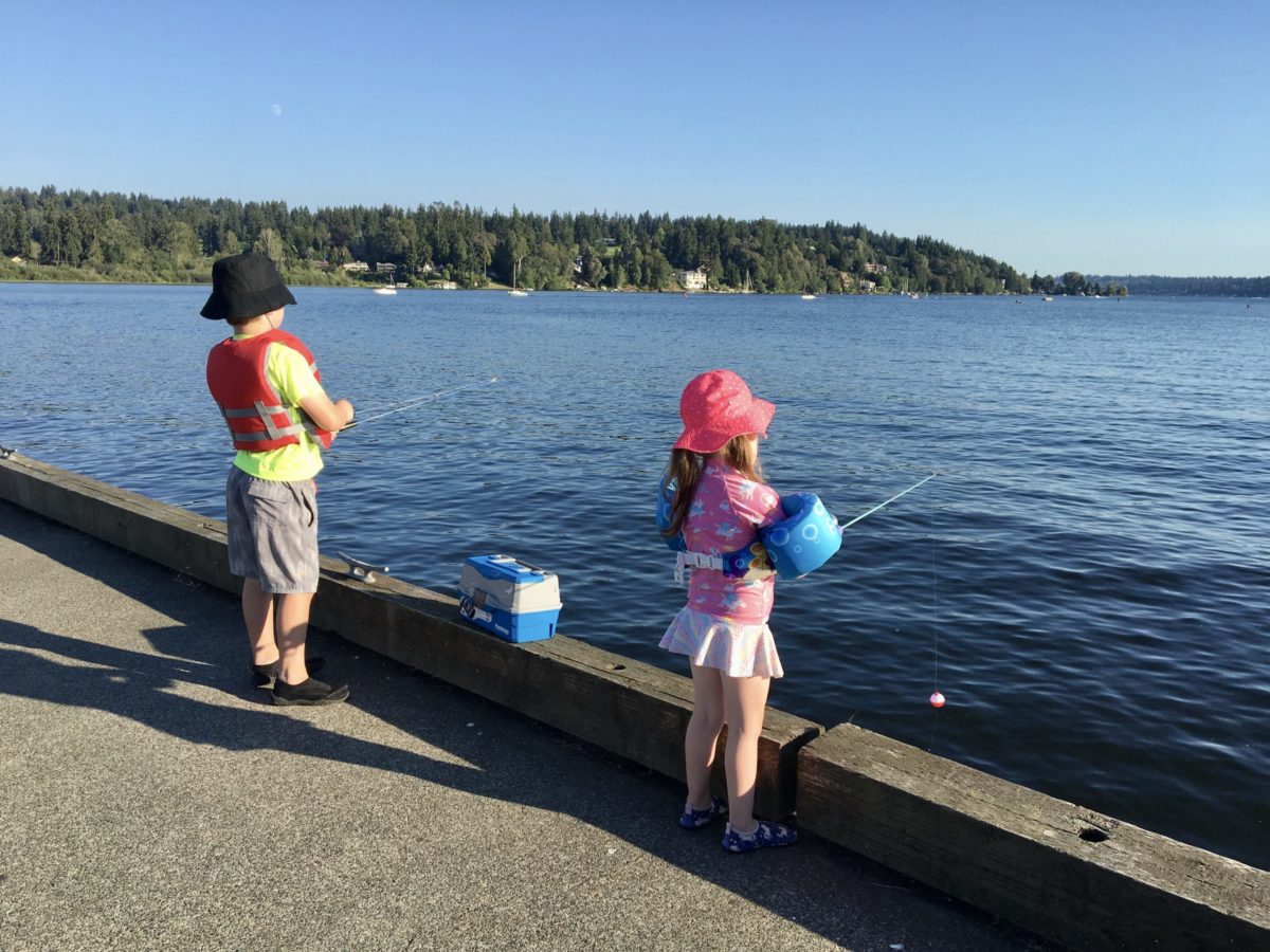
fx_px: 1064
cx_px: 635
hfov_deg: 61.7
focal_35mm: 29
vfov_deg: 48.2
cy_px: 476
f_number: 2.2
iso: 25
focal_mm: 4.15
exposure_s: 1/1115
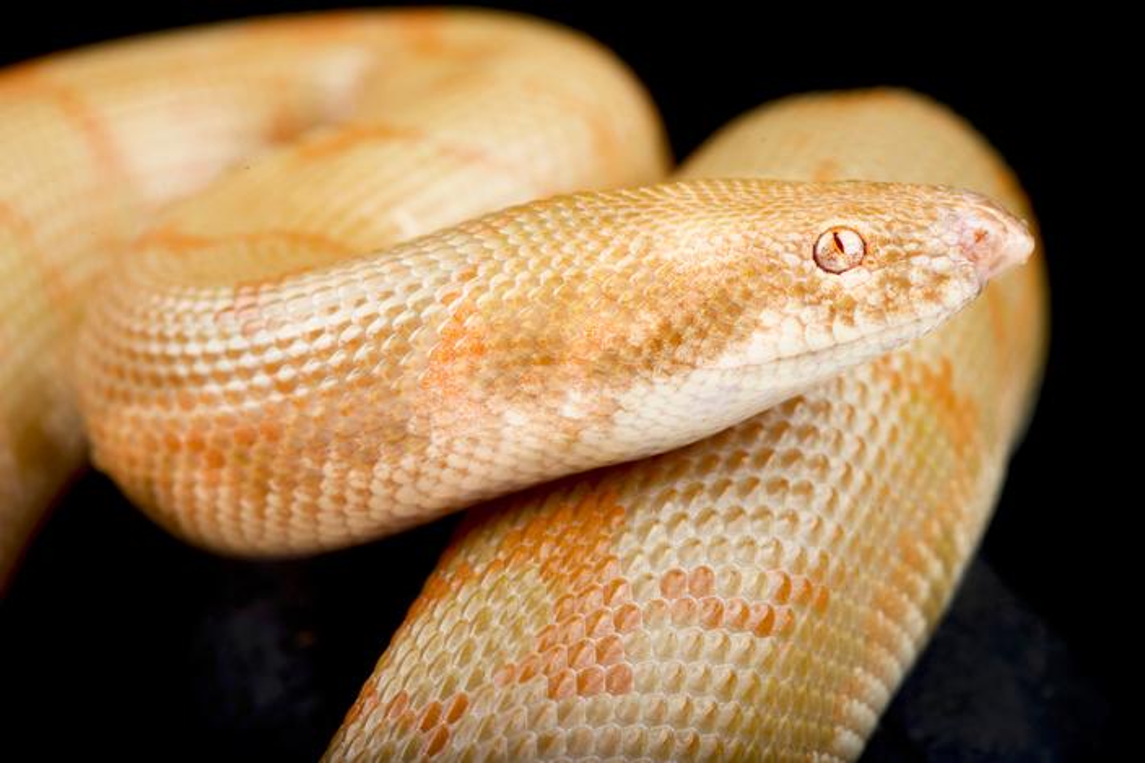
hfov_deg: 19.5
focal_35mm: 105
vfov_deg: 13.0
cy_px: 382
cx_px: 572
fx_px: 3339
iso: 100
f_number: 22
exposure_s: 1/200
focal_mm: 105
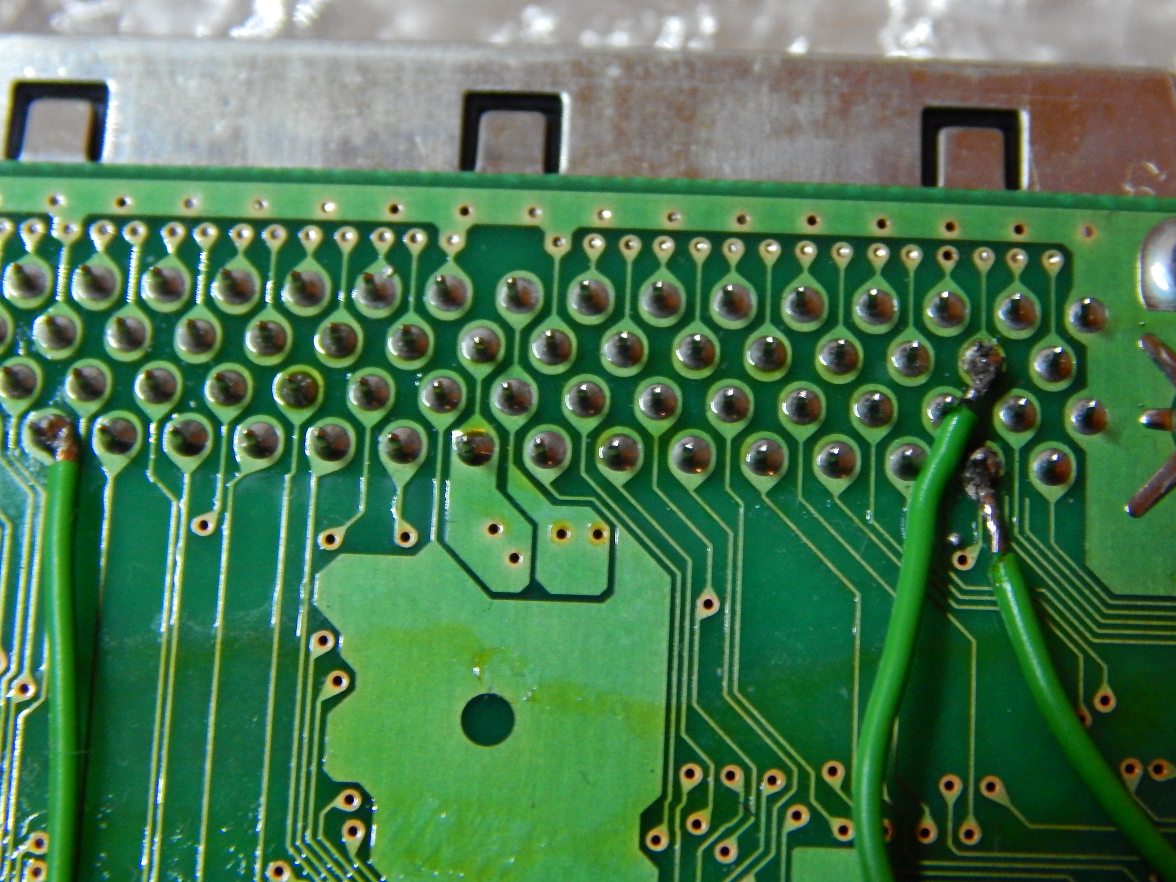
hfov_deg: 21.1
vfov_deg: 15.9
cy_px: 441
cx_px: 588
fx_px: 3159
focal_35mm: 93
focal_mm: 16.6
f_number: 4.4
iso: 800
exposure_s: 1/10
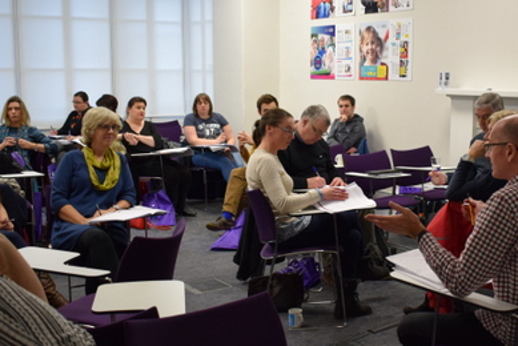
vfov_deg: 26.1
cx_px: 325
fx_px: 746
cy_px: 167
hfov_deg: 38.0
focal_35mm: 52
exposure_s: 1/125
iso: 1400
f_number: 4
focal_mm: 21
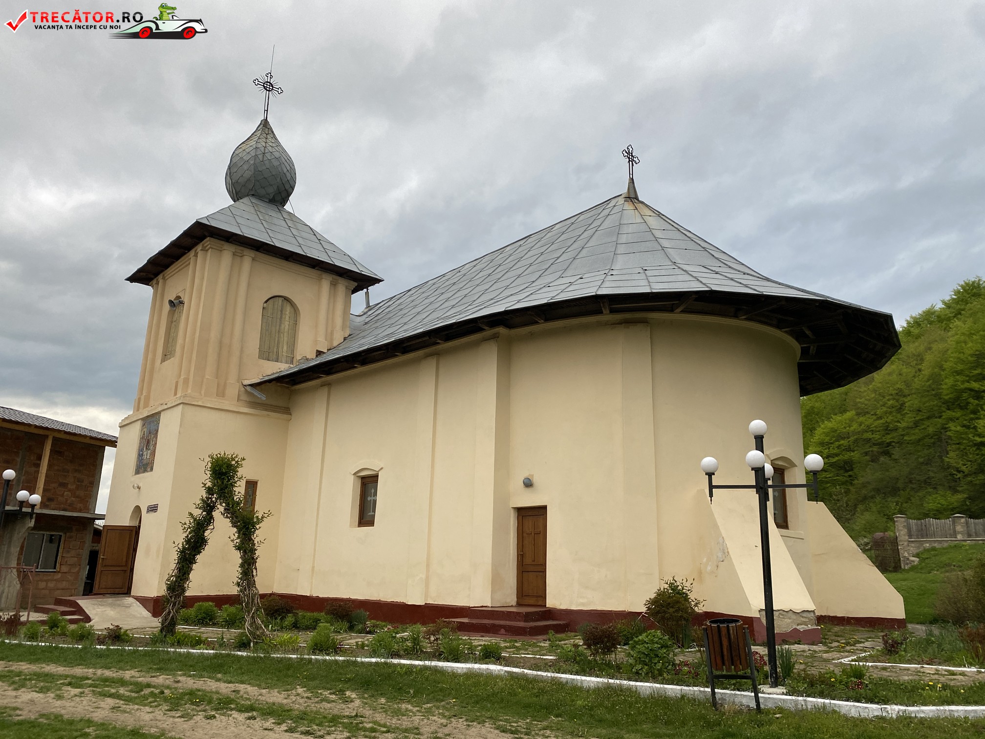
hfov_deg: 67.3
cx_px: 492
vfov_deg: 53.1
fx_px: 740
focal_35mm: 26
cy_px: 370
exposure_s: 1/121
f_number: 1.8
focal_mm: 4.25
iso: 80
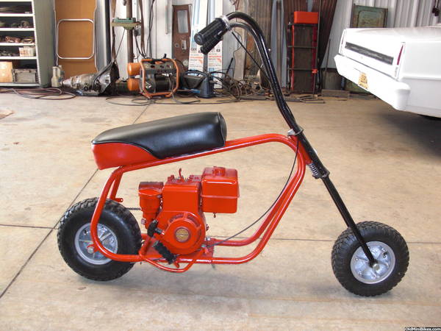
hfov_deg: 51.4
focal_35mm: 36
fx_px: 459
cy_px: 166
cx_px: 220
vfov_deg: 39.7
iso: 200
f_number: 2.8
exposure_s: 1/30
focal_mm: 6.3
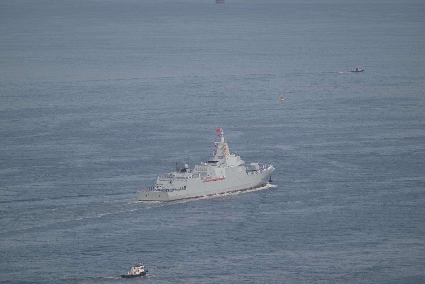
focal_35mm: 400
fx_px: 4722
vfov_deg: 3.4
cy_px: 142
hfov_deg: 5.2
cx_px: 212
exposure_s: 1/640
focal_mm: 400
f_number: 9
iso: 200
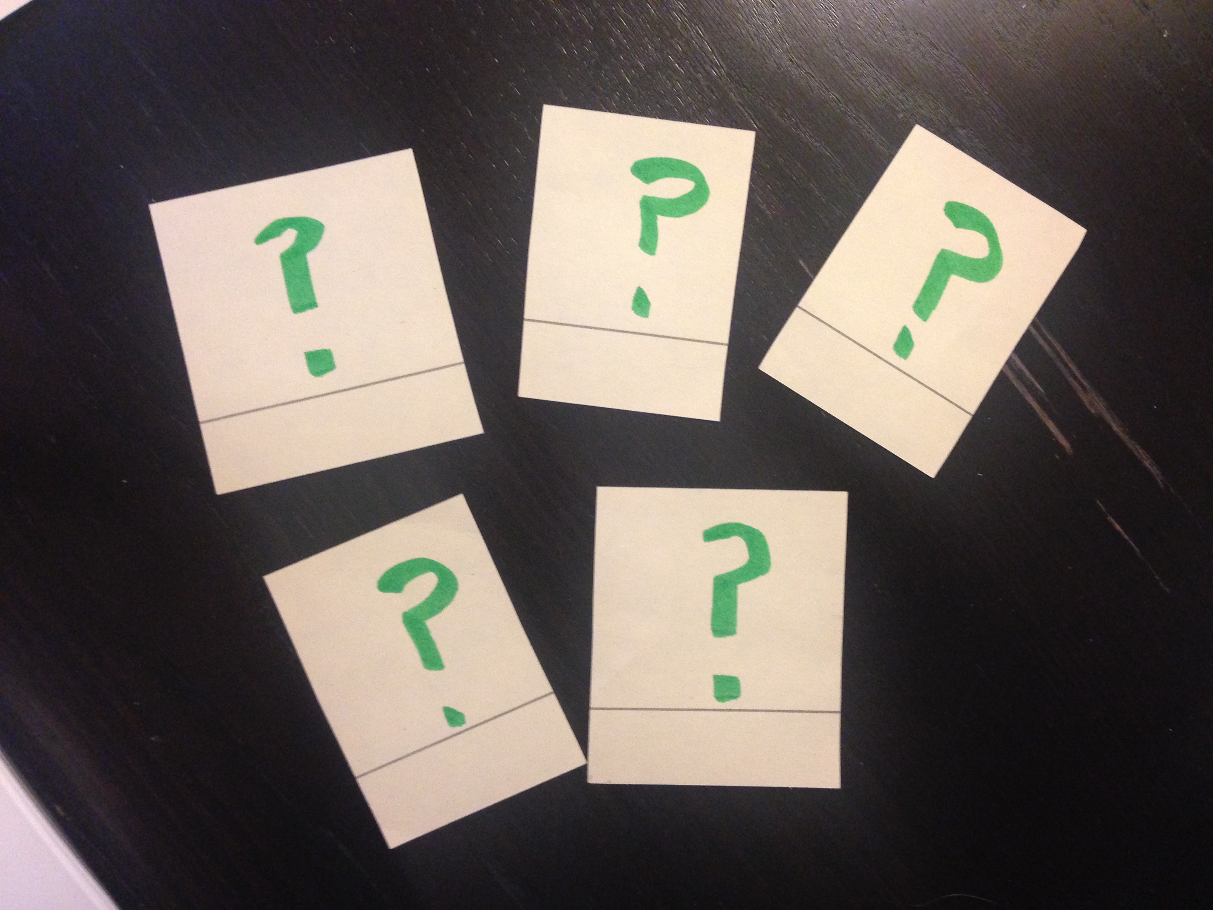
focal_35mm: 33
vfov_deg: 42.9
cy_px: 455
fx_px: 1156
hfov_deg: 55.4
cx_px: 606
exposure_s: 1/20
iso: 250
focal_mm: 4.12
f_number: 2.4
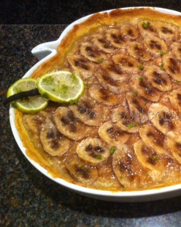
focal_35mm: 46
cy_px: 114
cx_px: 148
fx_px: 308
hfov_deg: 31.8
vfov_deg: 40.3
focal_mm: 3.85
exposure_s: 1/15
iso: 320
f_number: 2.8
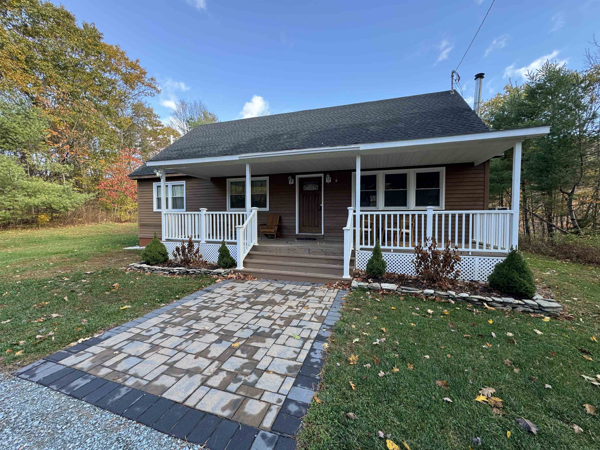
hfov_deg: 102.1
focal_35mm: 14
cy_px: 225
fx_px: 243
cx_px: 300
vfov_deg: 85.7
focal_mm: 2.22
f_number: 2.2
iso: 50
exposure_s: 1/99
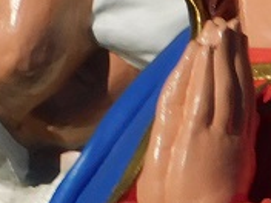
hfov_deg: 1.5
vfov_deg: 1.1
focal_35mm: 1325
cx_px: 346
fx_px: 10373
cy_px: 35
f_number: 10.8
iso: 125
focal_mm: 35.9
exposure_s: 1/500
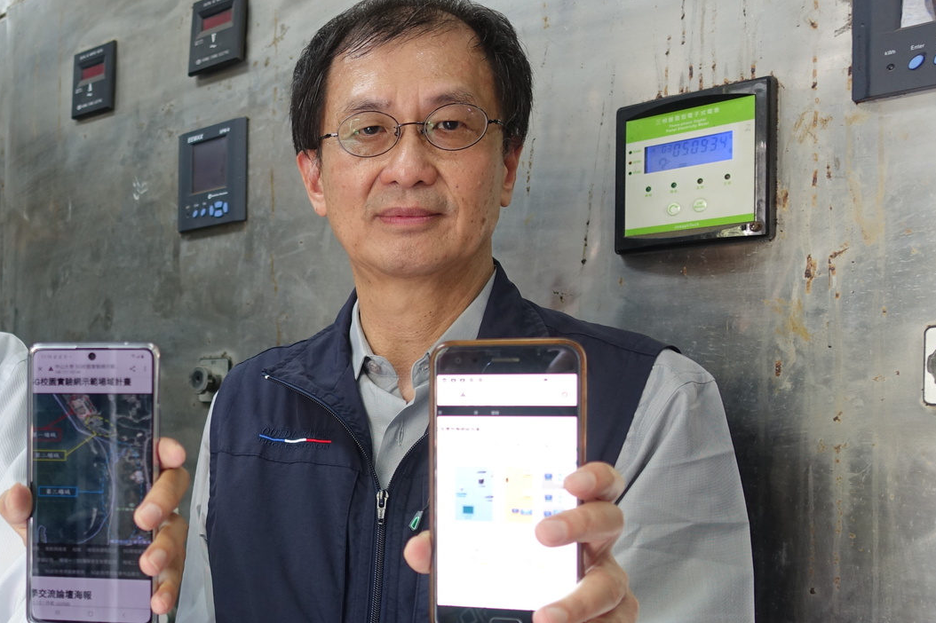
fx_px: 1066
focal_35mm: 41
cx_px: 150
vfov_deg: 32.4
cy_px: 403
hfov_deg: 44.4
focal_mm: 8.8
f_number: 1.8
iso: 125
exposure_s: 1/30
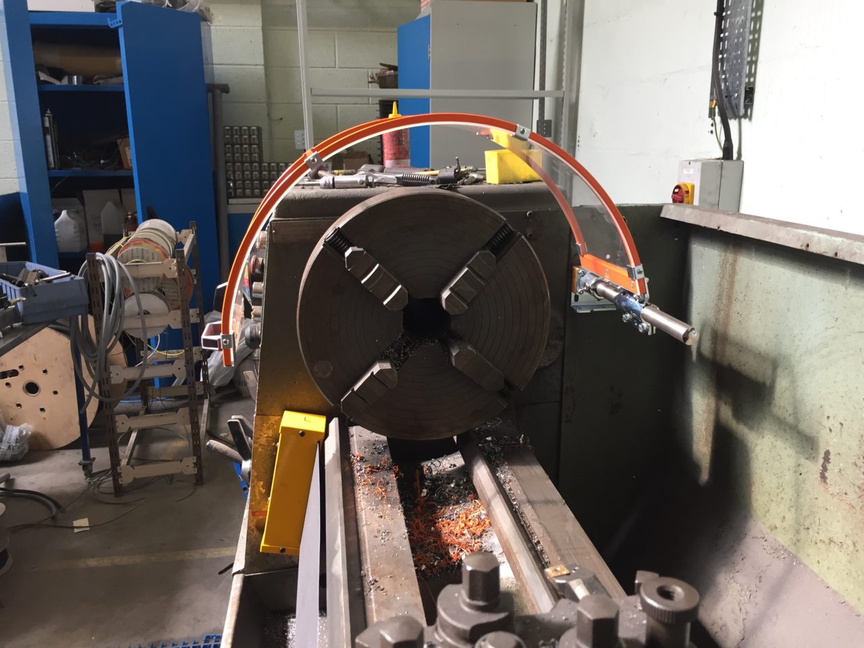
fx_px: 724
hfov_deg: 61.7
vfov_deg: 48.2
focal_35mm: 29
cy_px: 324
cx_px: 432
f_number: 2.2
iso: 40
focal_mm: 4.15
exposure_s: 1/33
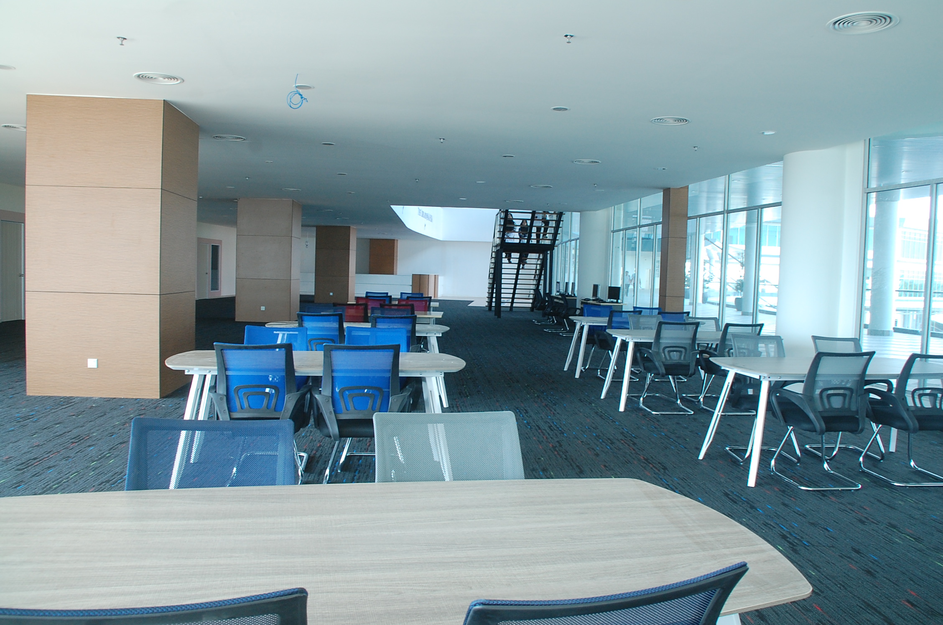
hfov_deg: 67.5
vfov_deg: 47.8
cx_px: 472
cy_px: 312
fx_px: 706
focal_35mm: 27
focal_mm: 18
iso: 500
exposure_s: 1/30
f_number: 7.1
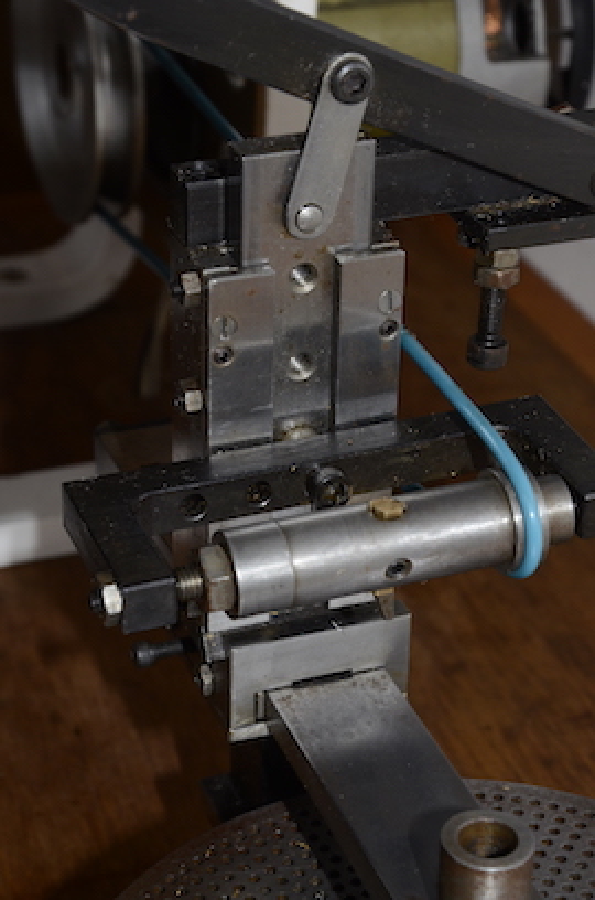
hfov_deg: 13.0
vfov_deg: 19.5
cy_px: 450
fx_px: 2616
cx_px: 298
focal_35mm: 105
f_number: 13
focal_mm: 70
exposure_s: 1/60
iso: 800
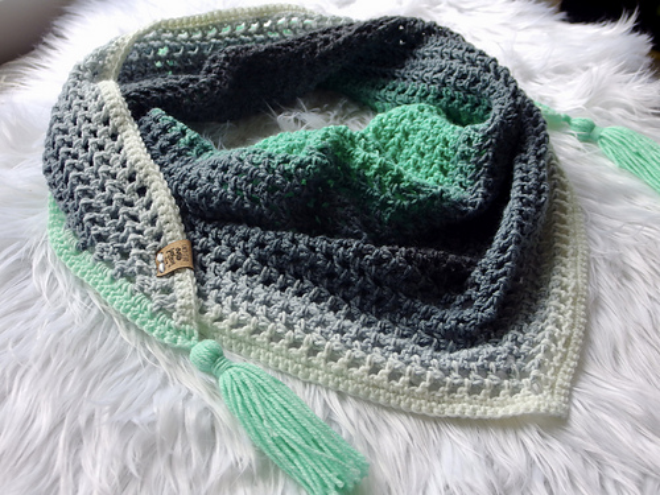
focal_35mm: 46
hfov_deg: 41.2
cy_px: 248
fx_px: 877
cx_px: 330
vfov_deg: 31.5
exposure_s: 1/160
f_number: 2.8
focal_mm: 9.8
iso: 100
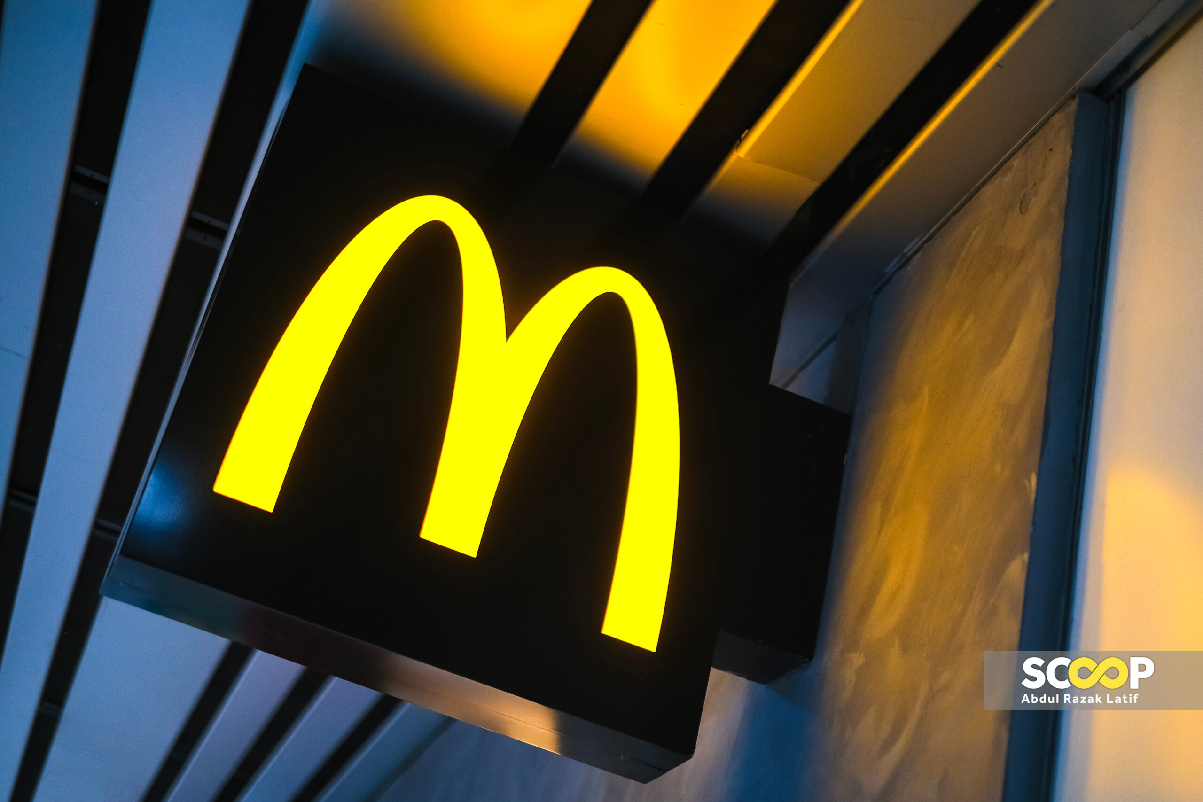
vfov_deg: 25.5
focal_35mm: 53
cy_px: 401
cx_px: 602
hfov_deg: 37.5
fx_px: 1771
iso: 500
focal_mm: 35
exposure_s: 1/250
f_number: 1.4
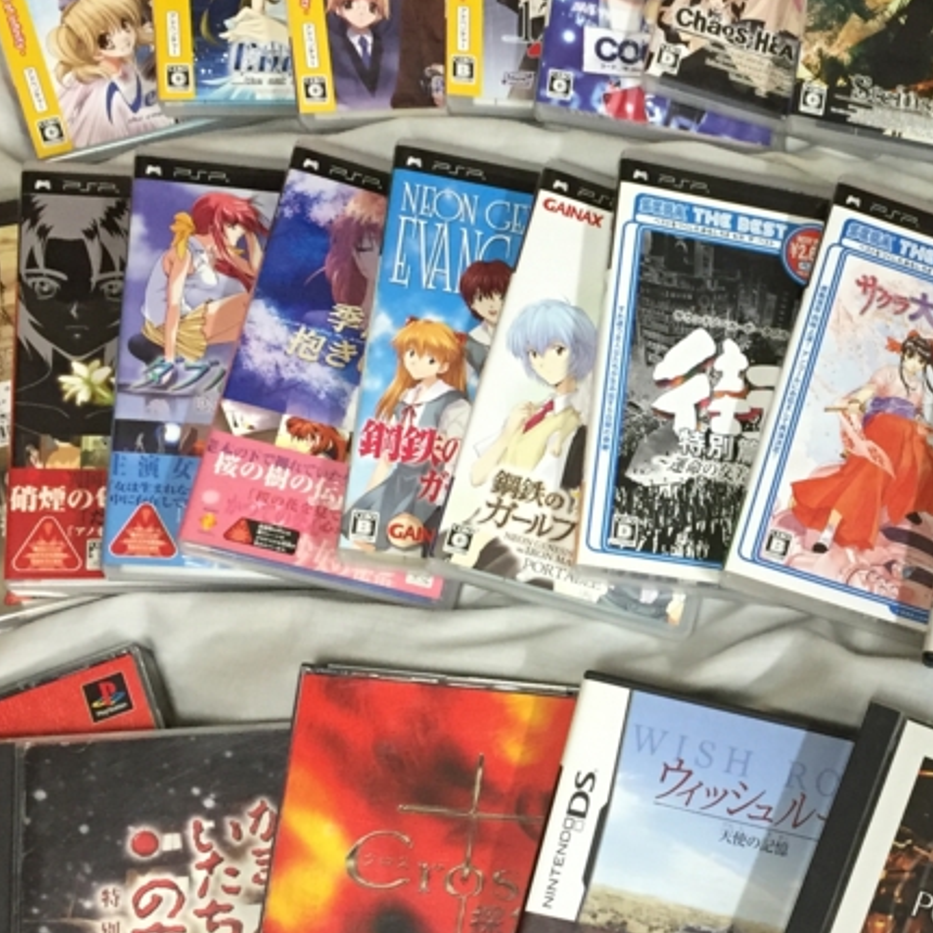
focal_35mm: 61
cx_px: 896
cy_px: 545
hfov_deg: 26.9
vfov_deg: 28.1
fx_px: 1860
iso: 125
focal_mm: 4.15
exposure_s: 1/30
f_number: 2.2
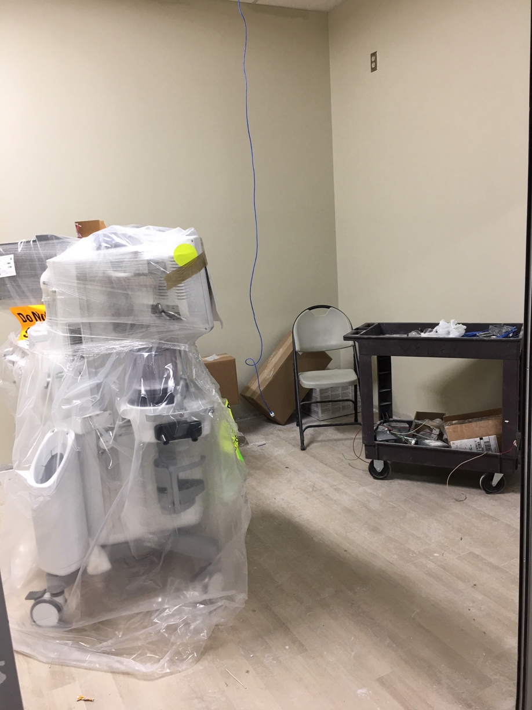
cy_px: 355
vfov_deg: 61.7
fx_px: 594
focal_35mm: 29
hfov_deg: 48.2
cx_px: 266
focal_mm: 4.15
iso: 25
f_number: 2.2
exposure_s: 1/15
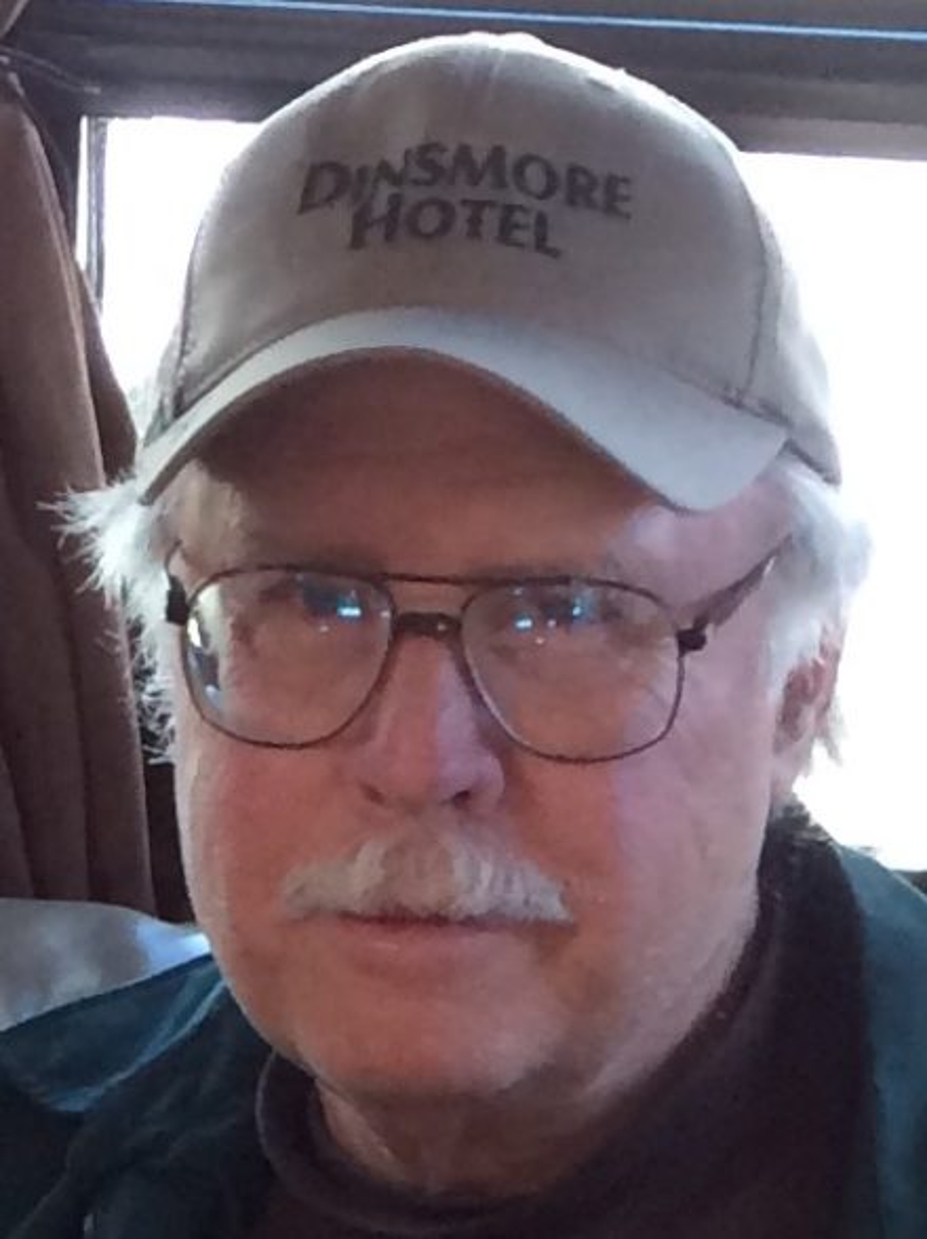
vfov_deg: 61.7
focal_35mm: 29
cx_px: 464
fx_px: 1037
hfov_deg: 48.2
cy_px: 620
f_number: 2.2
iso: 80
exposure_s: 1/30
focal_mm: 4.15
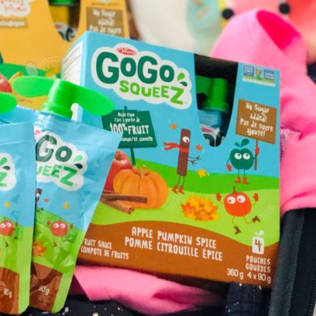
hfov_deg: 15.1
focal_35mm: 113
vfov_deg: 15.4
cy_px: 102
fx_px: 1167
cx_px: -27
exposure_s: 1/30
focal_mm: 6.6
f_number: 2.8
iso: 500
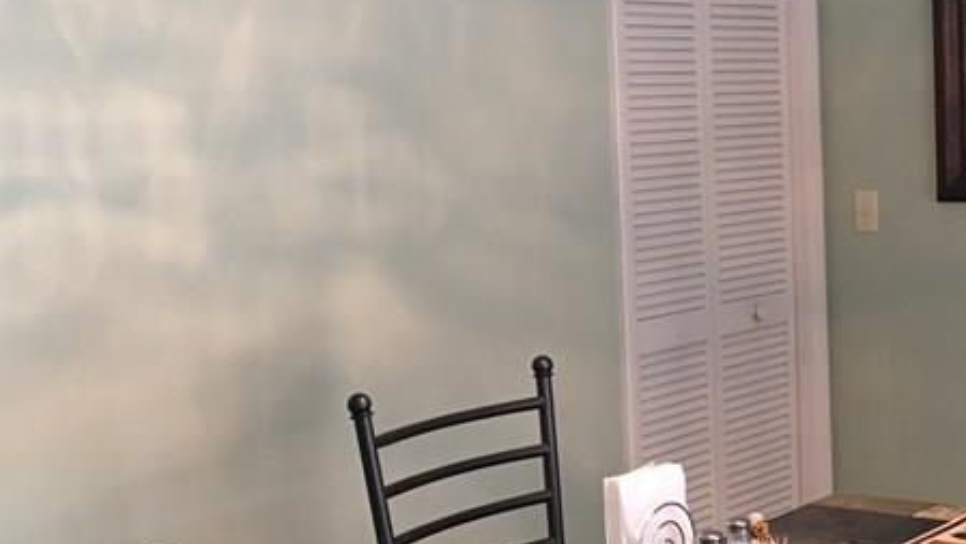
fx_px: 1845
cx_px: 620
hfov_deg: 29.2
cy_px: 245
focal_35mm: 72
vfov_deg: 16.8
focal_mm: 4.15
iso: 80
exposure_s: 1/15
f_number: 2.2
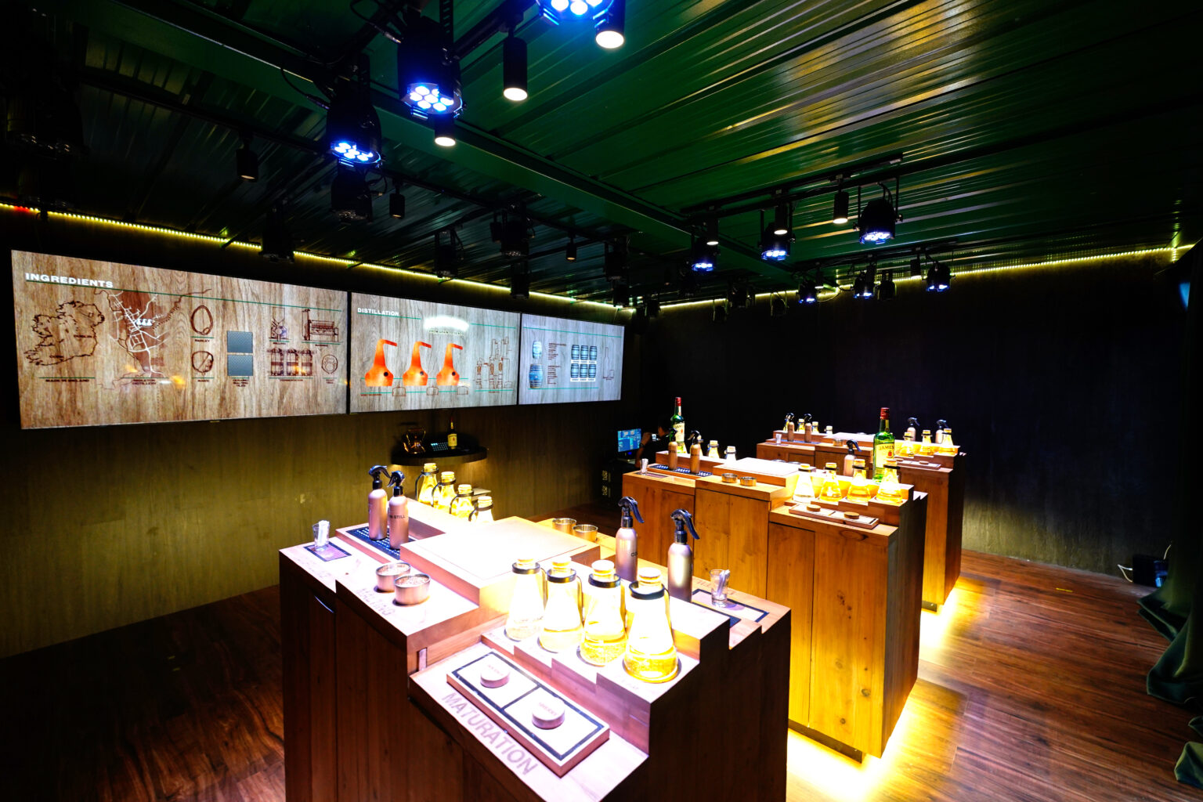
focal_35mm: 14
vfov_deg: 81.2
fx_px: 468
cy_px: 401
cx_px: 602
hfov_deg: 104.3
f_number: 4
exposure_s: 1/50
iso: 1600
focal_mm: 14
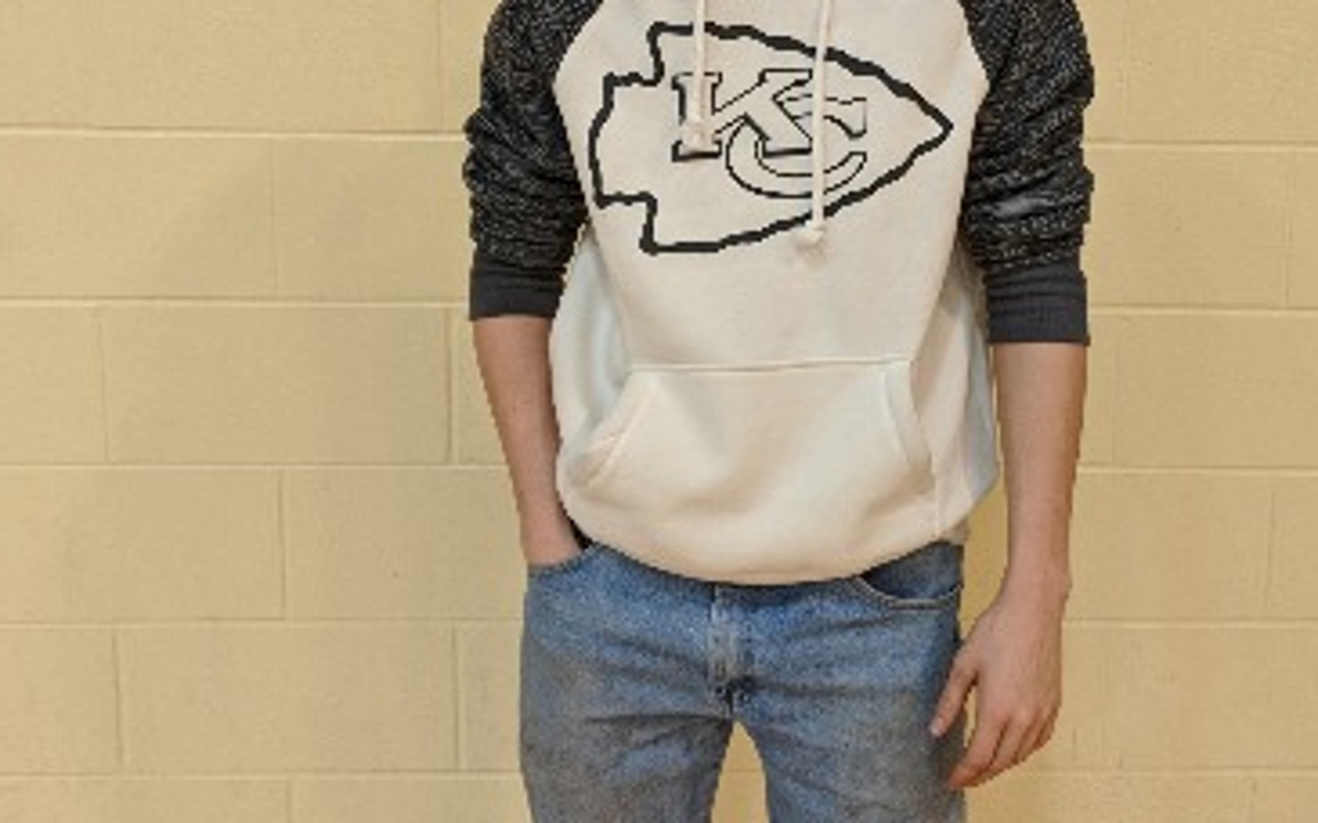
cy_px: 217
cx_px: 780
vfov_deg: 27.1
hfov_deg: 42.5
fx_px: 1688
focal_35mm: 47
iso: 200
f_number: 1.8
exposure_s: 1/60
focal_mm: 4.44
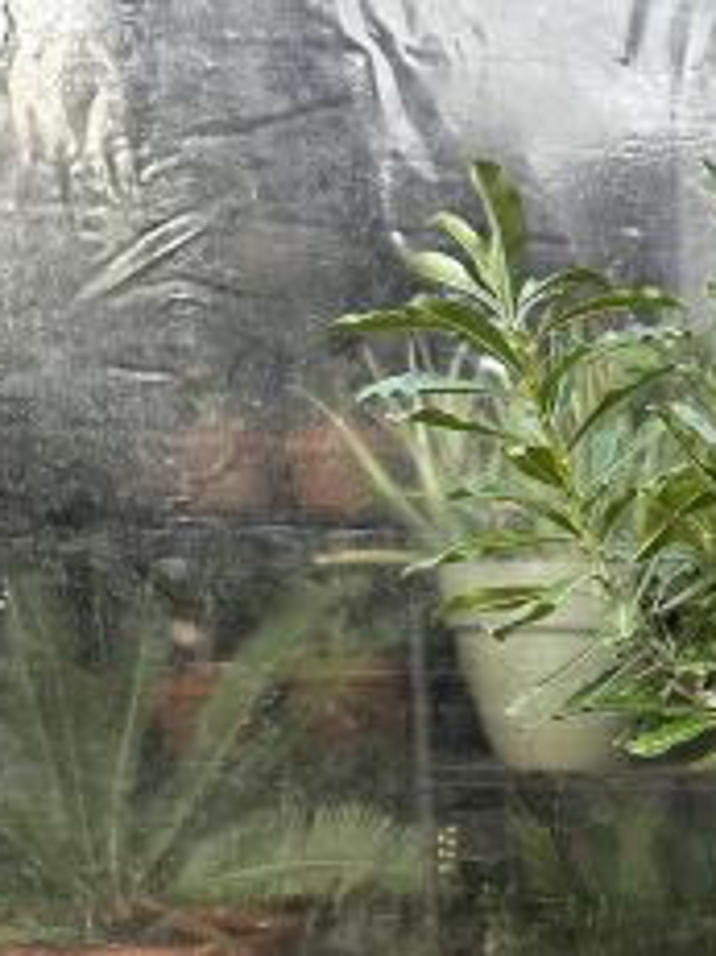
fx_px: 1435
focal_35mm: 52
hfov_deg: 26.2
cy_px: 935
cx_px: 751
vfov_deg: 33.9
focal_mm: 6.86
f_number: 1.78
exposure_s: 1/69
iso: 250
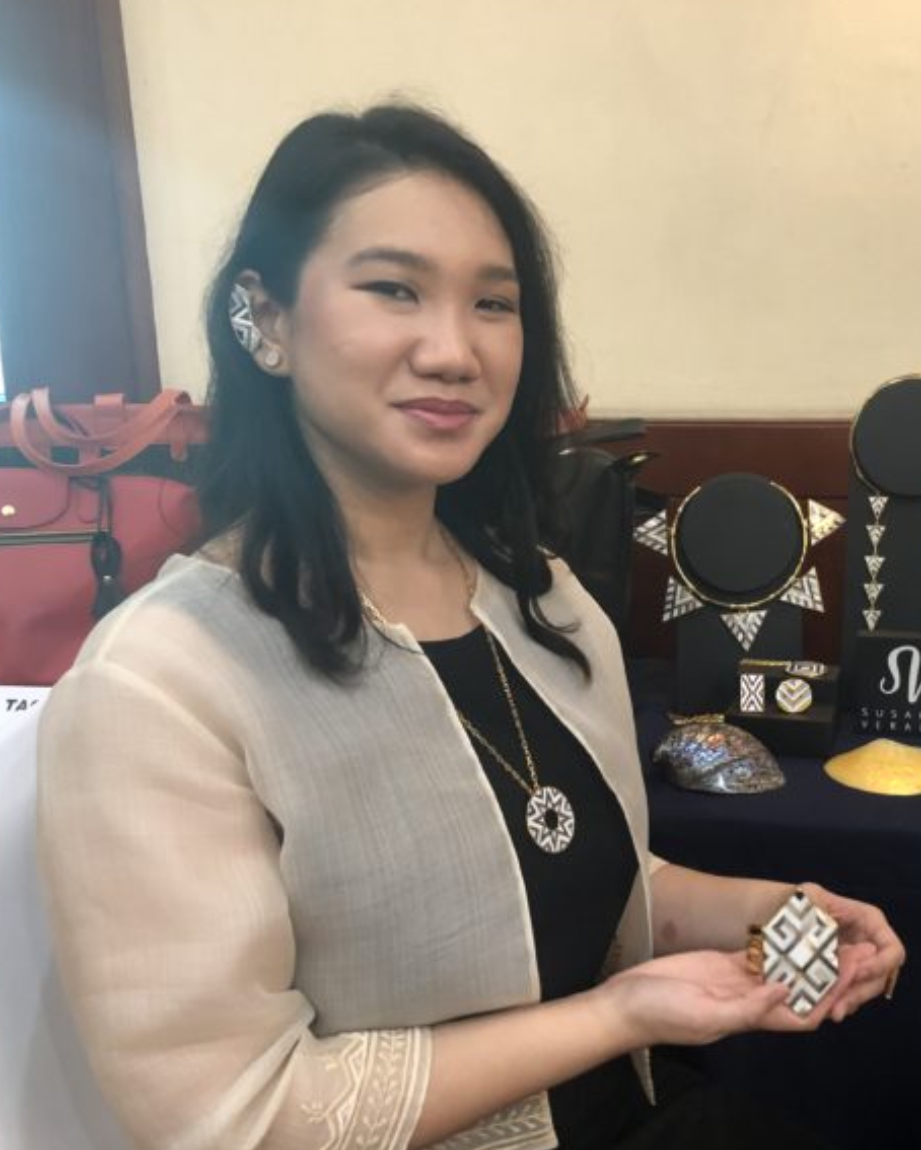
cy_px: 572
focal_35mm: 37
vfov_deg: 49.1
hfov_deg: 38.5
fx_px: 1260
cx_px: 751
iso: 100
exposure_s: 1/12
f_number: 1.8
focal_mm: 4
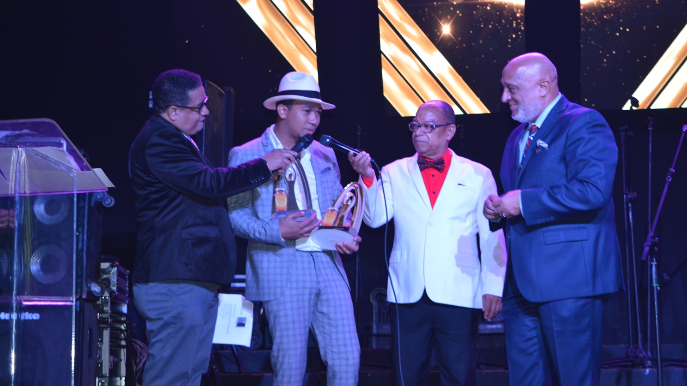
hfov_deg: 29.0
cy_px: 159
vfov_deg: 16.5
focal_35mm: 73
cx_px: 343
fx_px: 1330
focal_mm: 46
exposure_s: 1/60
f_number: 5
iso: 560
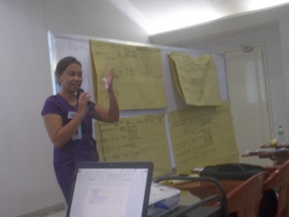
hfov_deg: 41.9
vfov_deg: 32.2
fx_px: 376
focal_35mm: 45
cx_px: 165
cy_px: 121
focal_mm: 5.2
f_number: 3.7
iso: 204
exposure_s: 1/8
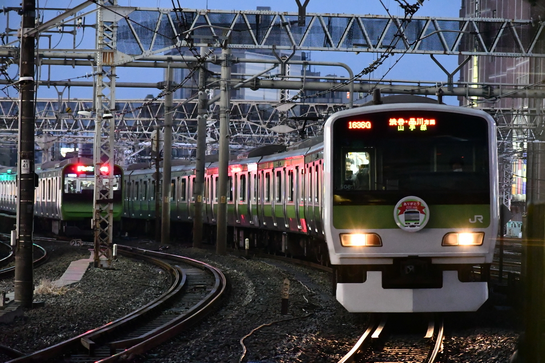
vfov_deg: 6.8
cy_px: 182
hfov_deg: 10.2
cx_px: 272
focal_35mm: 202
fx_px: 3058
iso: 16000
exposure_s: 1/125
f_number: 6.3
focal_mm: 135
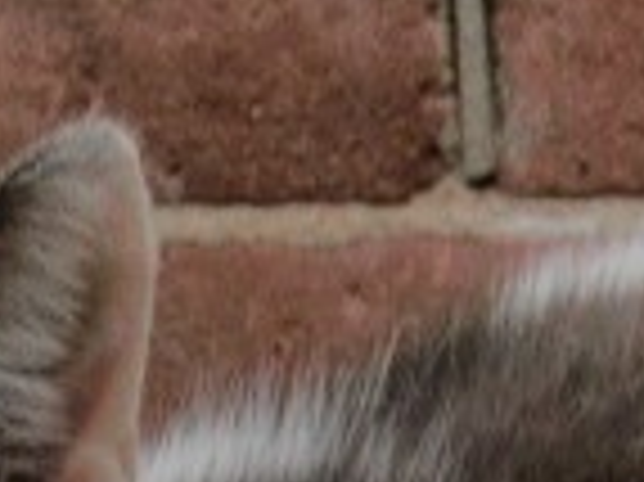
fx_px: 6246
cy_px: 1113
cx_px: 513
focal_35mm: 336
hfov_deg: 5.9
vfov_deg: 4.3
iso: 80
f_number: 4.2
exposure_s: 1/125
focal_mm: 8.29
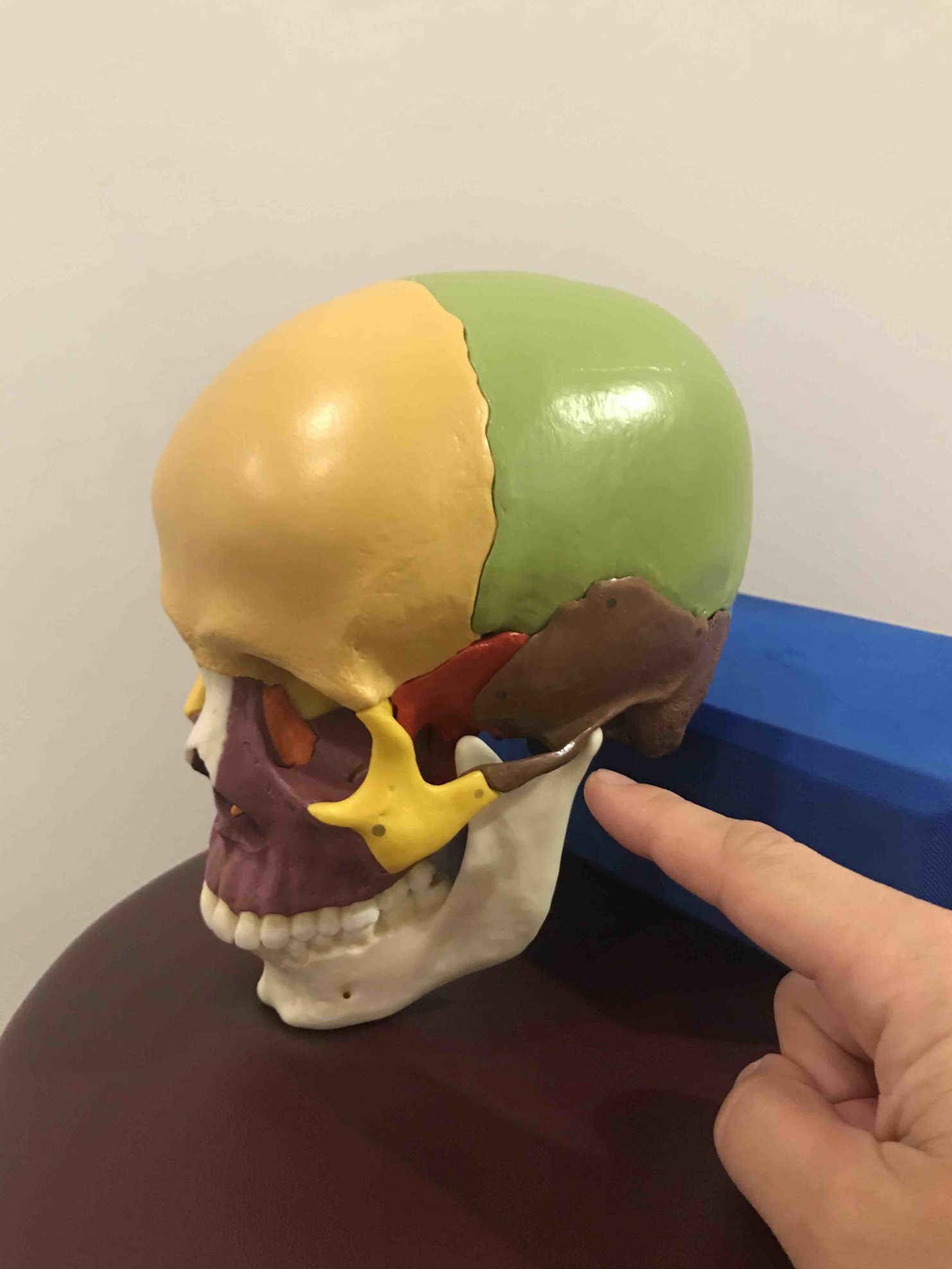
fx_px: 1063
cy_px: 625
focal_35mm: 29
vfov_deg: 61.7
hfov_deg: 48.2
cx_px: 472
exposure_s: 1/9
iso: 100
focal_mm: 3.99
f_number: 1.8
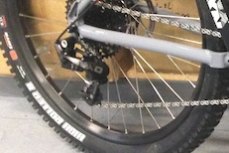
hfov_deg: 15.4
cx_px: 377
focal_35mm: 119
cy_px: -53
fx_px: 757
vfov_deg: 11.2
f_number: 2.4
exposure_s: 1/20
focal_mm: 4.12
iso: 320
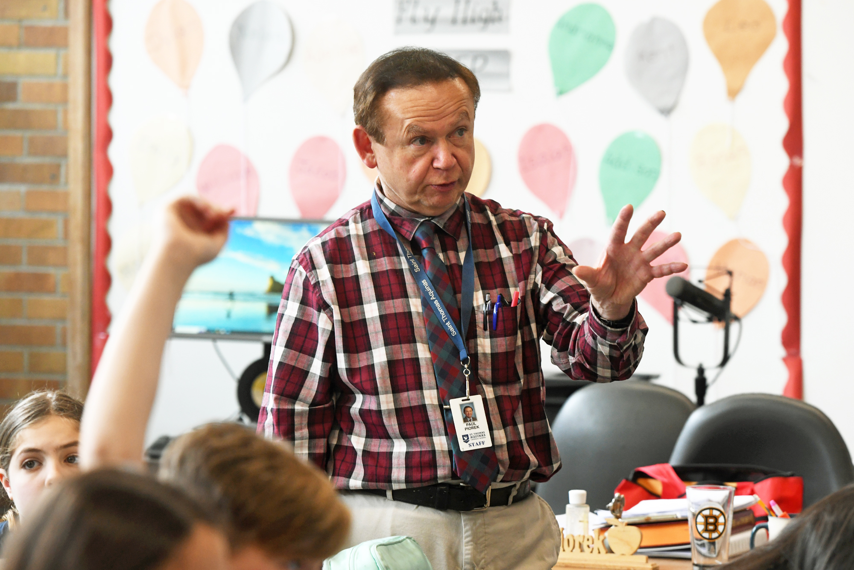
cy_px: 285
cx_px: 427
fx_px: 3796
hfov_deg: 12.8
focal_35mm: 160
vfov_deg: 8.6
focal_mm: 160
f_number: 5.6
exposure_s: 1/200
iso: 1600
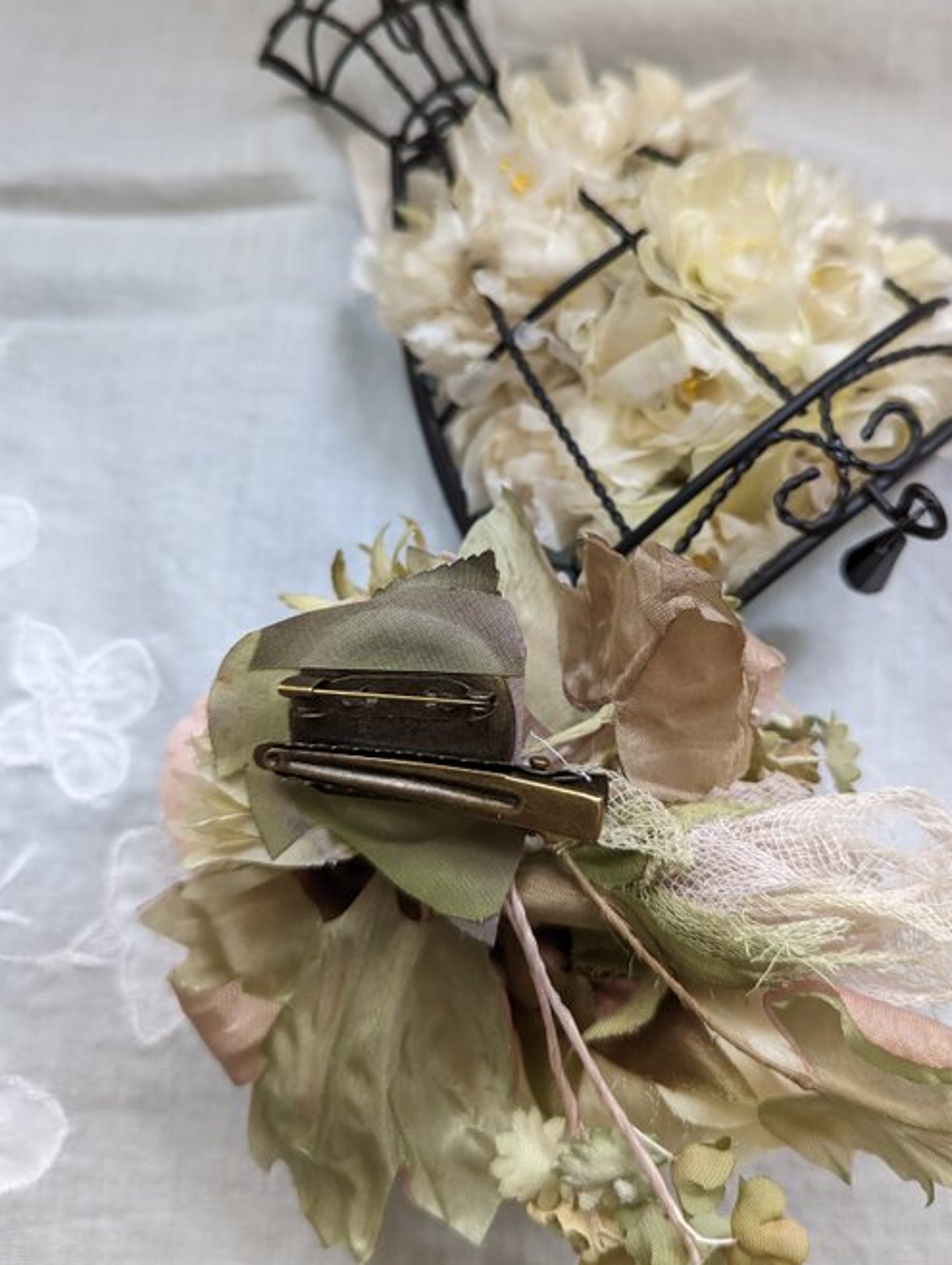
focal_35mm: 31
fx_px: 1135
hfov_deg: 45.5
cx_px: 527
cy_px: 536
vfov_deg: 58.0
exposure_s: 1/70
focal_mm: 6.81
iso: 391
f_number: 1.85
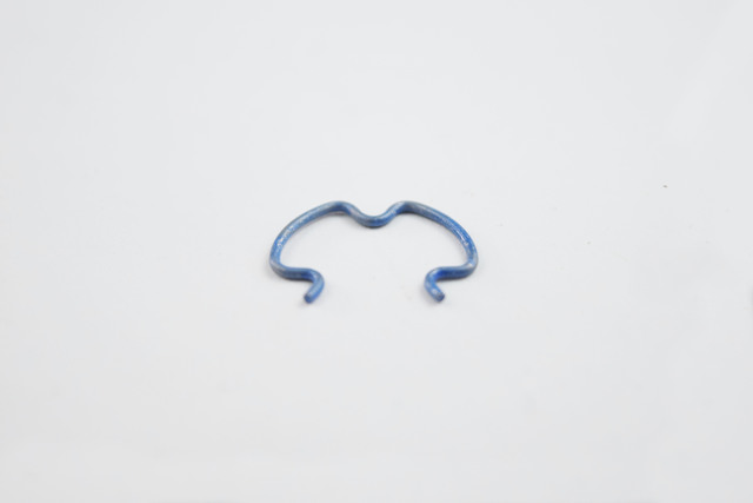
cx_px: 376
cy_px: 252
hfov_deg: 26.0
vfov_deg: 17.5
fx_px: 1632
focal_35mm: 78
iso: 800
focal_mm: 52
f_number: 5.6
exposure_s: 1/60
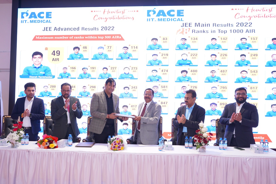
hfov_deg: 60.3
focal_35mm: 31
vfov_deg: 42.3
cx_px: 138
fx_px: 238
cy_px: 92
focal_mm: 31
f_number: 4.5
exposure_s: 1/125
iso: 1600
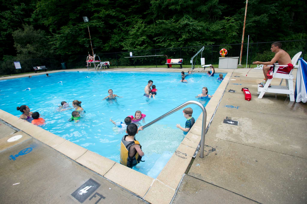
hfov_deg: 93.3
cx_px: 154
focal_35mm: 17
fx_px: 145
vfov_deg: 70.3
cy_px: 102
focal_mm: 17
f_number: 3.5
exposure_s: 1/640
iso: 200
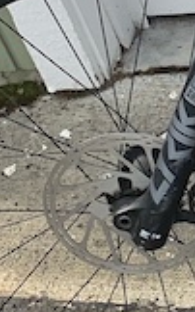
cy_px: -64
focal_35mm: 136
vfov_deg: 14.9
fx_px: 1158
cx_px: 606
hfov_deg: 8.1
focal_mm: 4.25
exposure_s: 1/871
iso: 25
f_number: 1.8
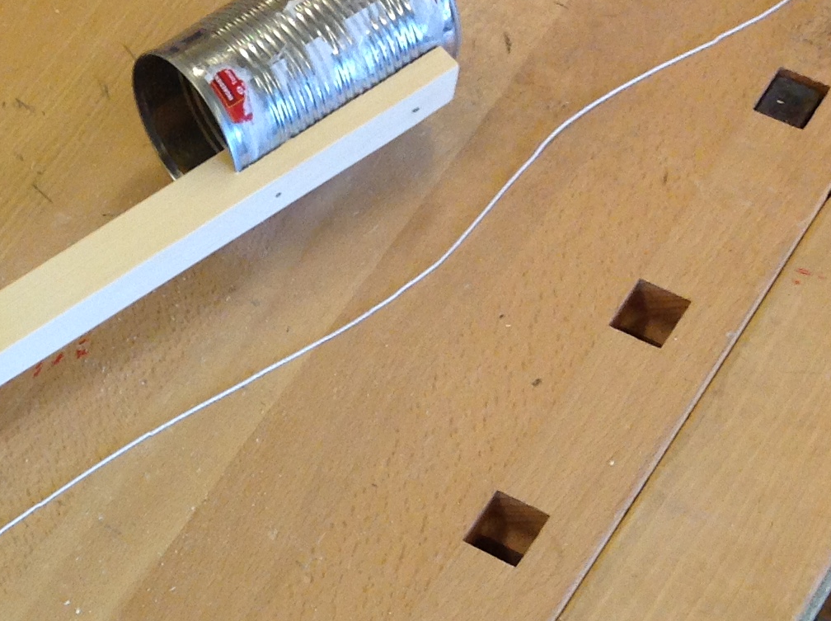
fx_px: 2157
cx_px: -178
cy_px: 619
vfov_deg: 16.1
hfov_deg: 20.3
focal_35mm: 90
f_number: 2.4
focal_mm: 4.28
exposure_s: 1/100
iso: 100
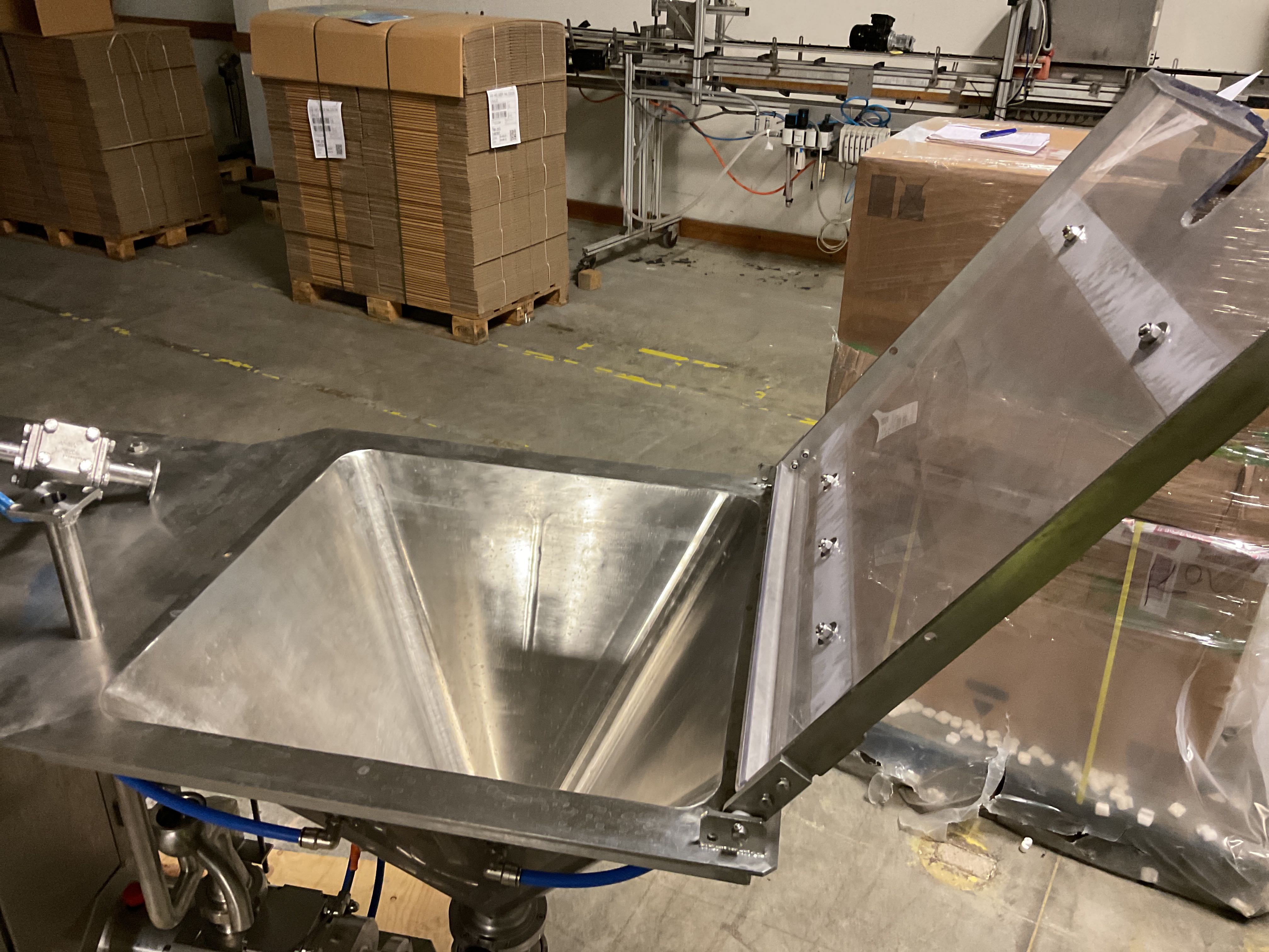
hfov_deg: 61.7
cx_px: 634
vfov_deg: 48.2
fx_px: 1063
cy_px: 476
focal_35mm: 29
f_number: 1.8
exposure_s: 1/33
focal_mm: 3
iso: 200
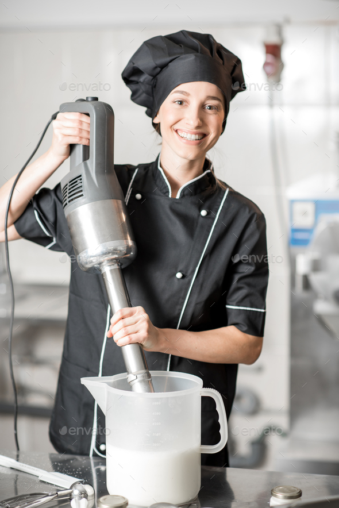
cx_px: 170
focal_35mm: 85
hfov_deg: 16.1
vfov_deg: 23.9
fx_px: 1200
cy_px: 254
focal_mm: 85
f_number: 2.2
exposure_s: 1/200
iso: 250
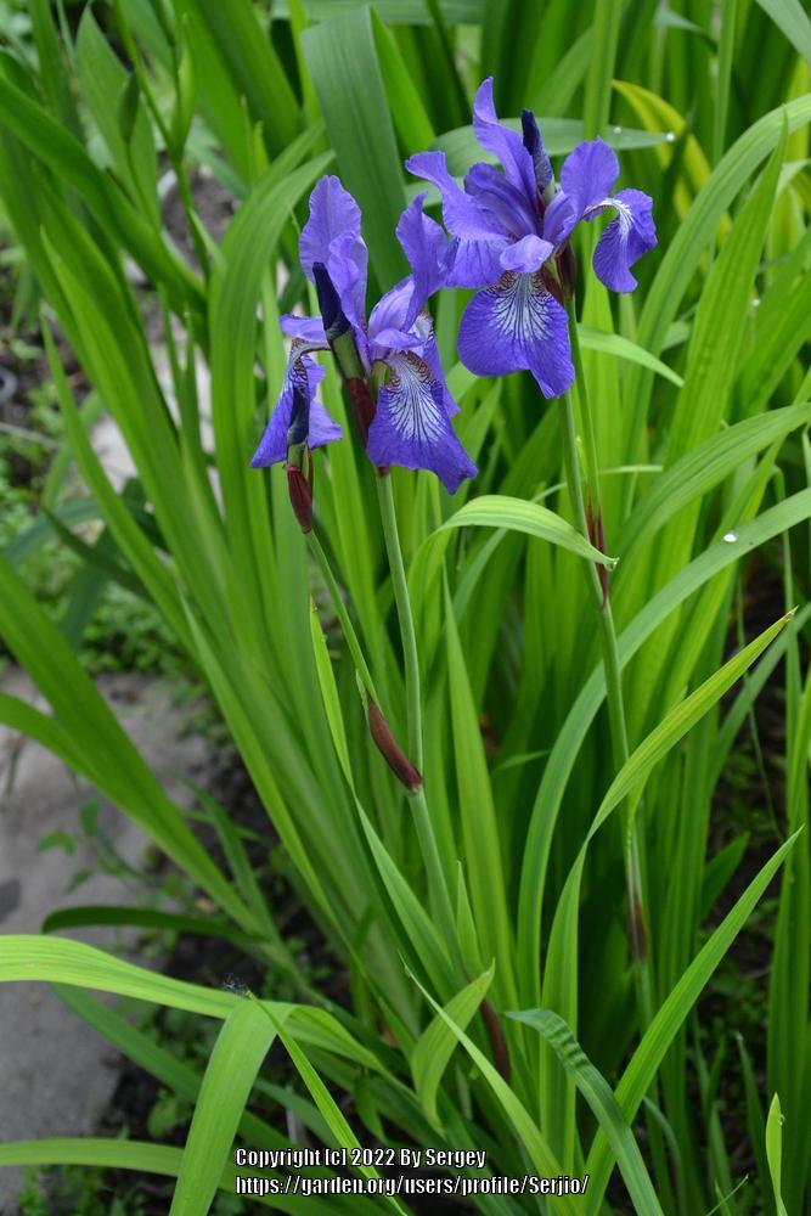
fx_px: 2280
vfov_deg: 29.9
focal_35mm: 68
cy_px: 608
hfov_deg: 20.2
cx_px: 406
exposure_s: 1/320
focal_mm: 45
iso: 800
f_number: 4.8
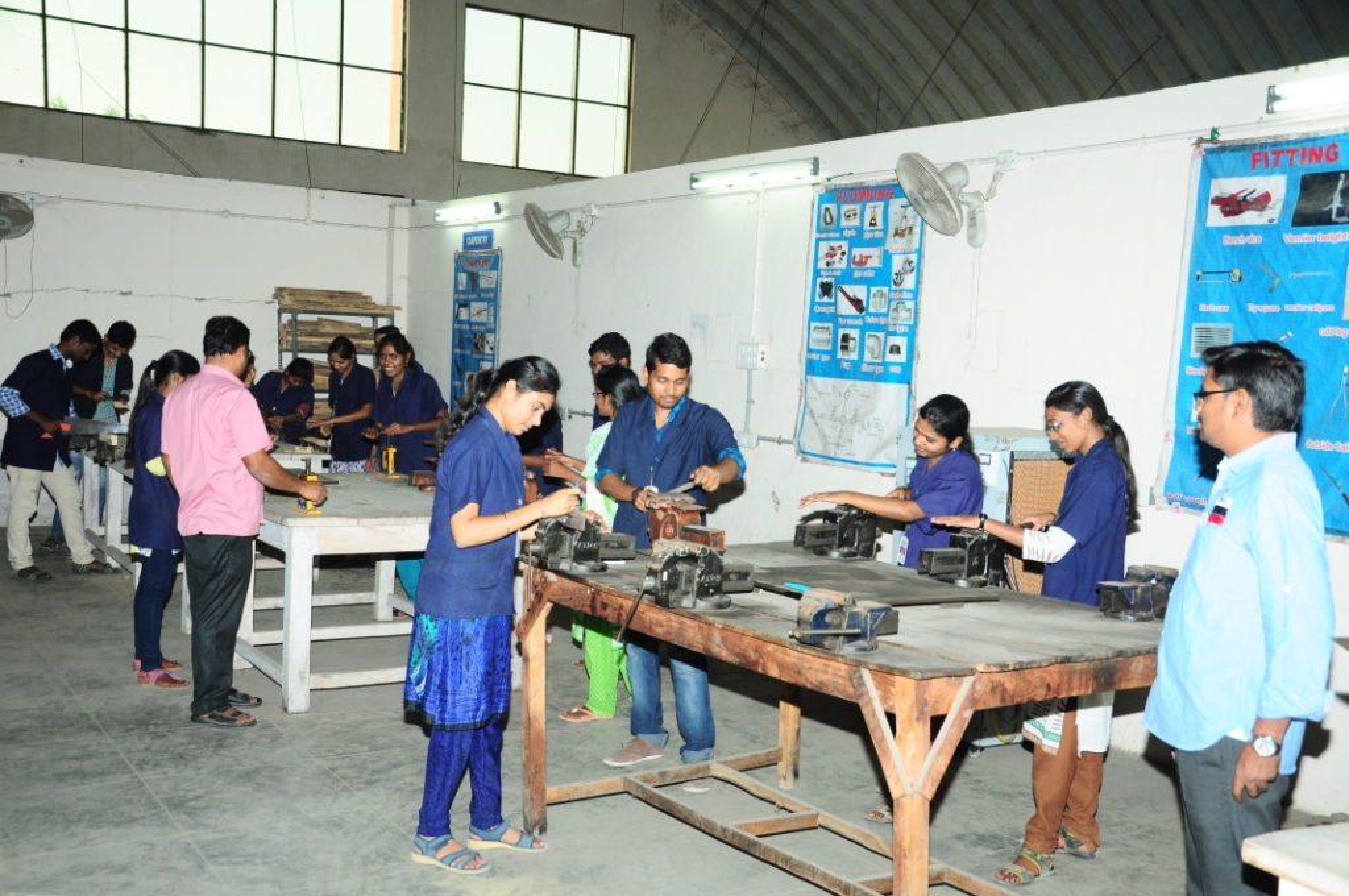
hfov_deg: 51.3
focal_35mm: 38
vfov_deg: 35.4
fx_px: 1403
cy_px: 448
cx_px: 674
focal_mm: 25
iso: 500
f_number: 5
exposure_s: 1/125
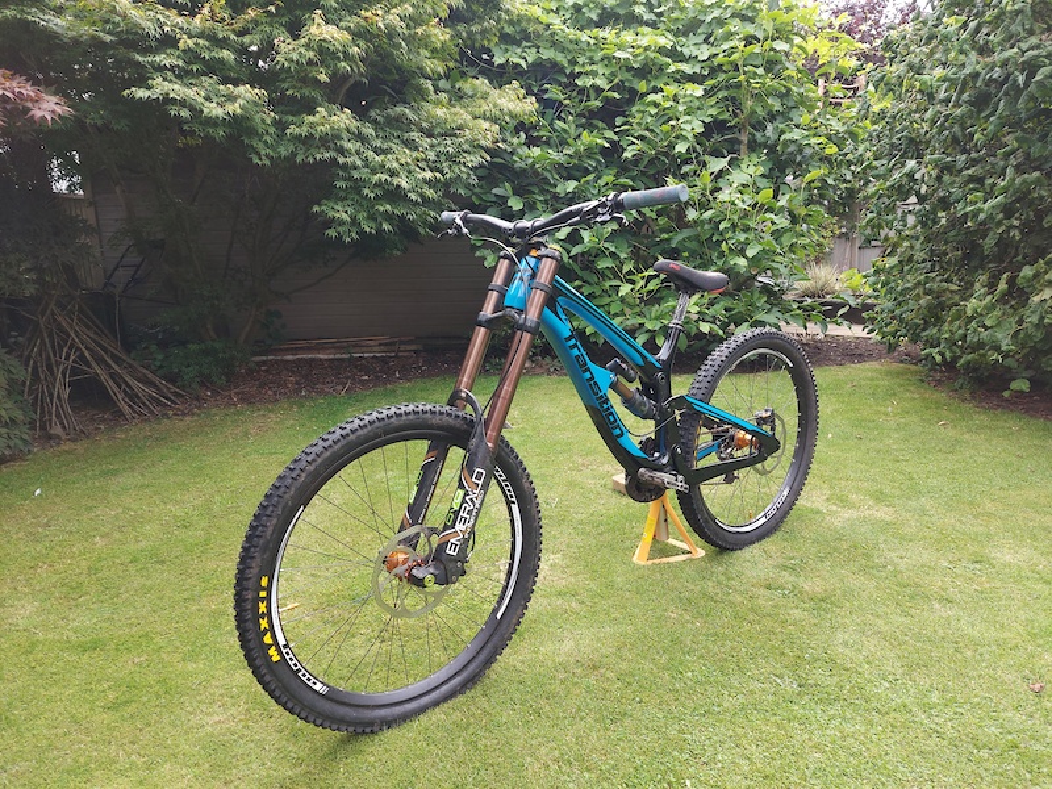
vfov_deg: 56.8
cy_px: 394
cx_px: 526
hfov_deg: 71.6
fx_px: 729
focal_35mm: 24
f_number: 1.8
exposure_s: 1/100
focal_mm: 5.23
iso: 50
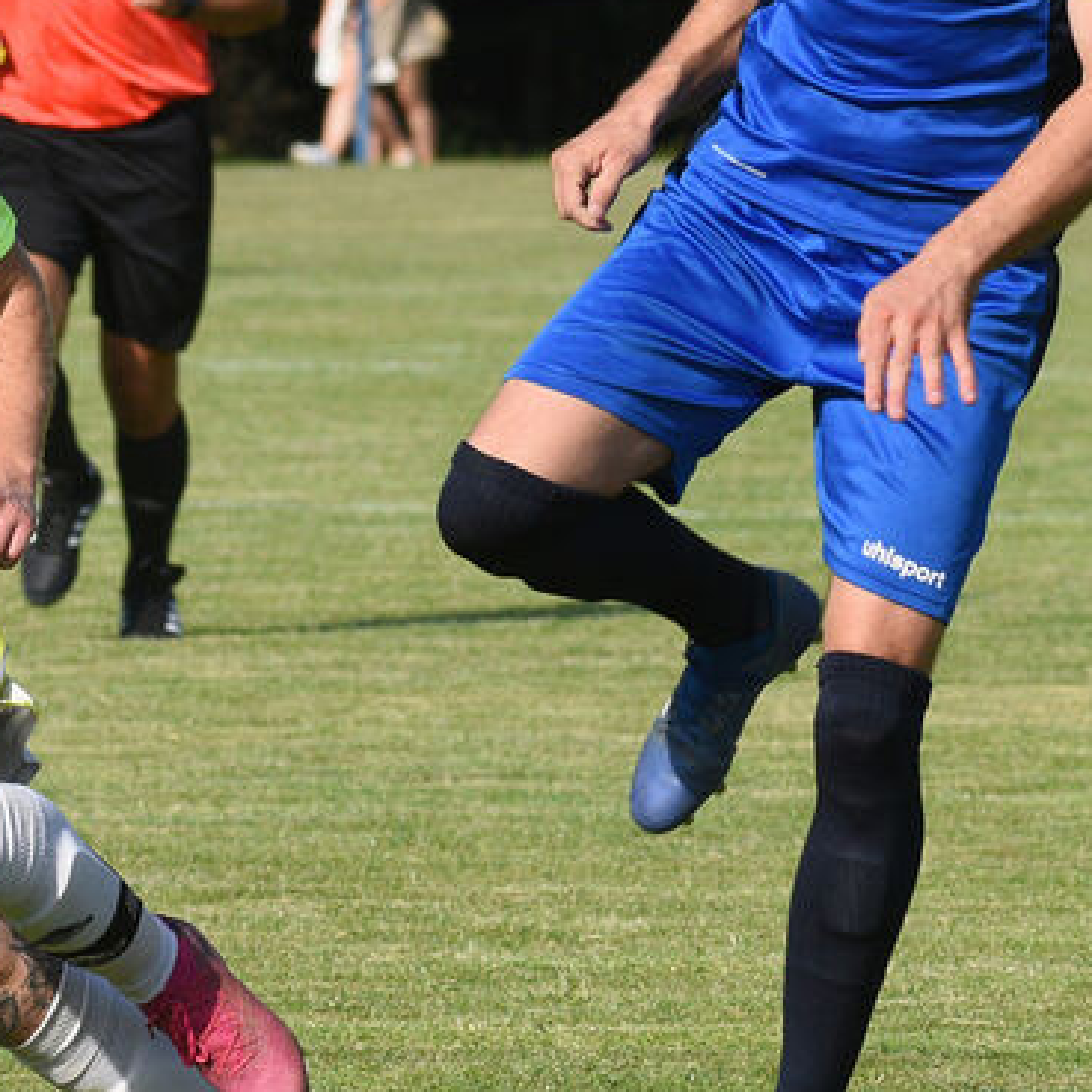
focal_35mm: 554
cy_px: 267
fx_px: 19772
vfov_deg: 3.2
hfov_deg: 3.2
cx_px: 386
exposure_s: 1/1250
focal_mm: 200
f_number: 8
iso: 450
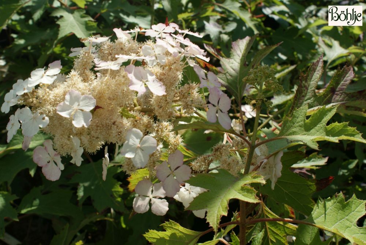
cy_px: 122
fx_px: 534
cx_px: 183
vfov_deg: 25.8
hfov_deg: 37.8
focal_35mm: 52
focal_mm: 35
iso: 100
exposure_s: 1/100
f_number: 13
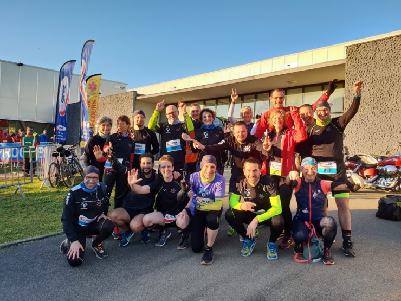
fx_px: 313
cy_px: 145
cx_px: 206
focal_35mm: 27
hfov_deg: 65.3
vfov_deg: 51.3
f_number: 2.4
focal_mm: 4.3
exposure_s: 1/293
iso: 50
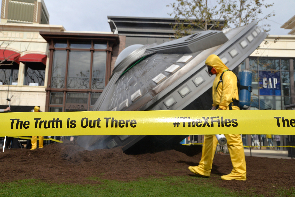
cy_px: 98
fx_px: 287
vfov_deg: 37.9
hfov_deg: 54.4
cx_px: 148
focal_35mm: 35
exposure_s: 1/500
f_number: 10
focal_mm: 35
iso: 320
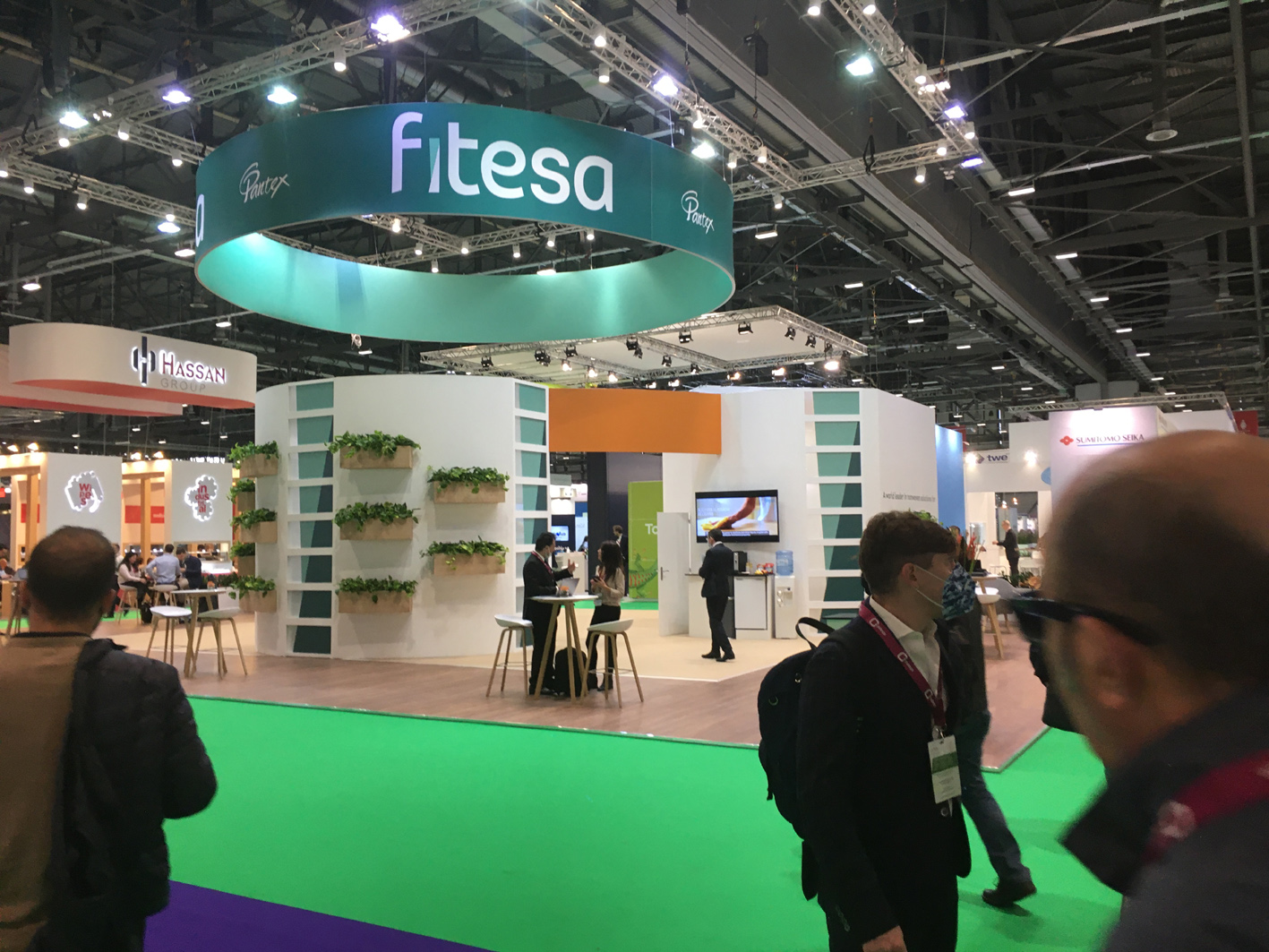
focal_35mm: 29
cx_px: 634
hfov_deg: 61.7
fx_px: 1063
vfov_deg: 48.2
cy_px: 476
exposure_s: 1/33
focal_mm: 4.15
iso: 50
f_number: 2.2
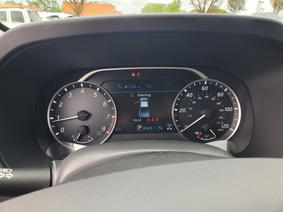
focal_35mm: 26
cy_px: 106
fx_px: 213
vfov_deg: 53.1
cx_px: 142
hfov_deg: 67.3
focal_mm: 4.3
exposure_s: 1/120
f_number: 2.4
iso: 64
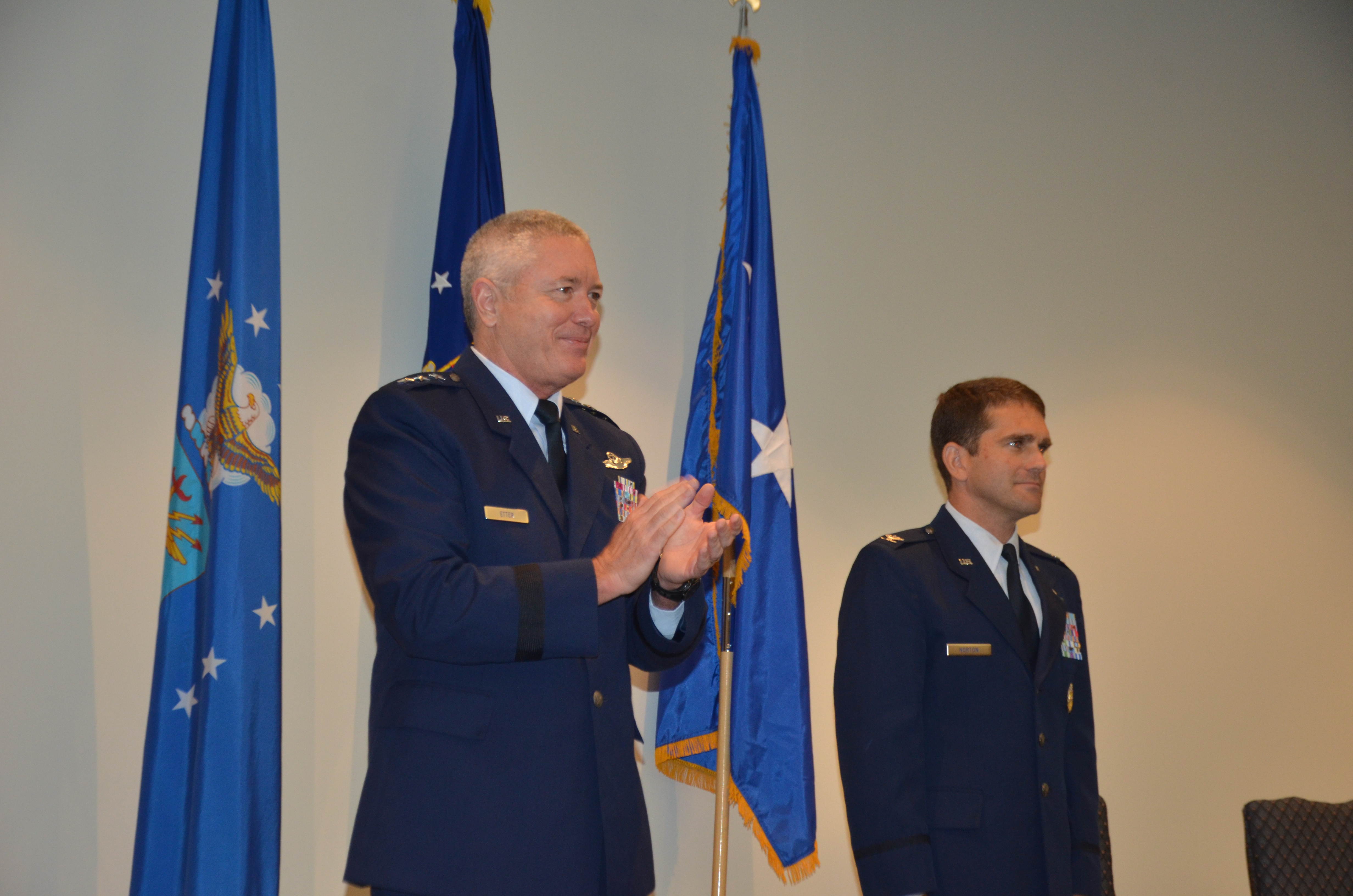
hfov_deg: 26.0
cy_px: 448
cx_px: 676
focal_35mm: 78
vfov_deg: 17.4
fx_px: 2925
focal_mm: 52
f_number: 5
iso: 800
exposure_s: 1/60
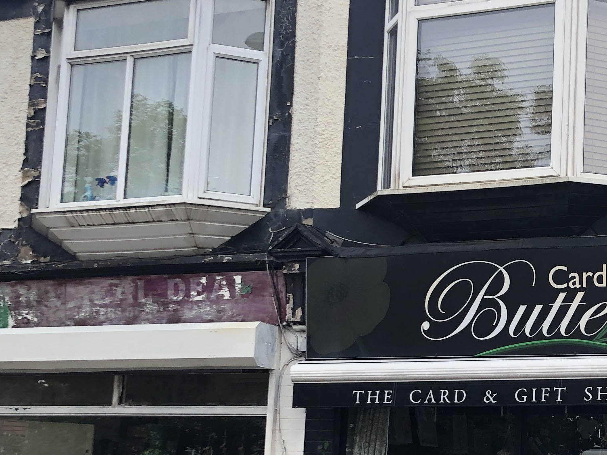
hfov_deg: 25.0
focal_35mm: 75
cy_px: 380
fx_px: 1315
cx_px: 578
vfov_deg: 19.4
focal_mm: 4
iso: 20
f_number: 1.8
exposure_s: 1/534
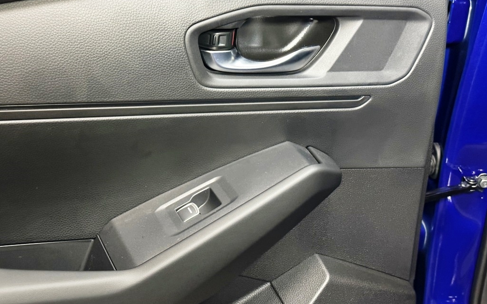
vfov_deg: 25.3
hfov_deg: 39.6
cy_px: 131
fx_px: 677
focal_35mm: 51
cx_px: 244
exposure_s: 1/24
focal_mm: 6.86
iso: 640
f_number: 1.78
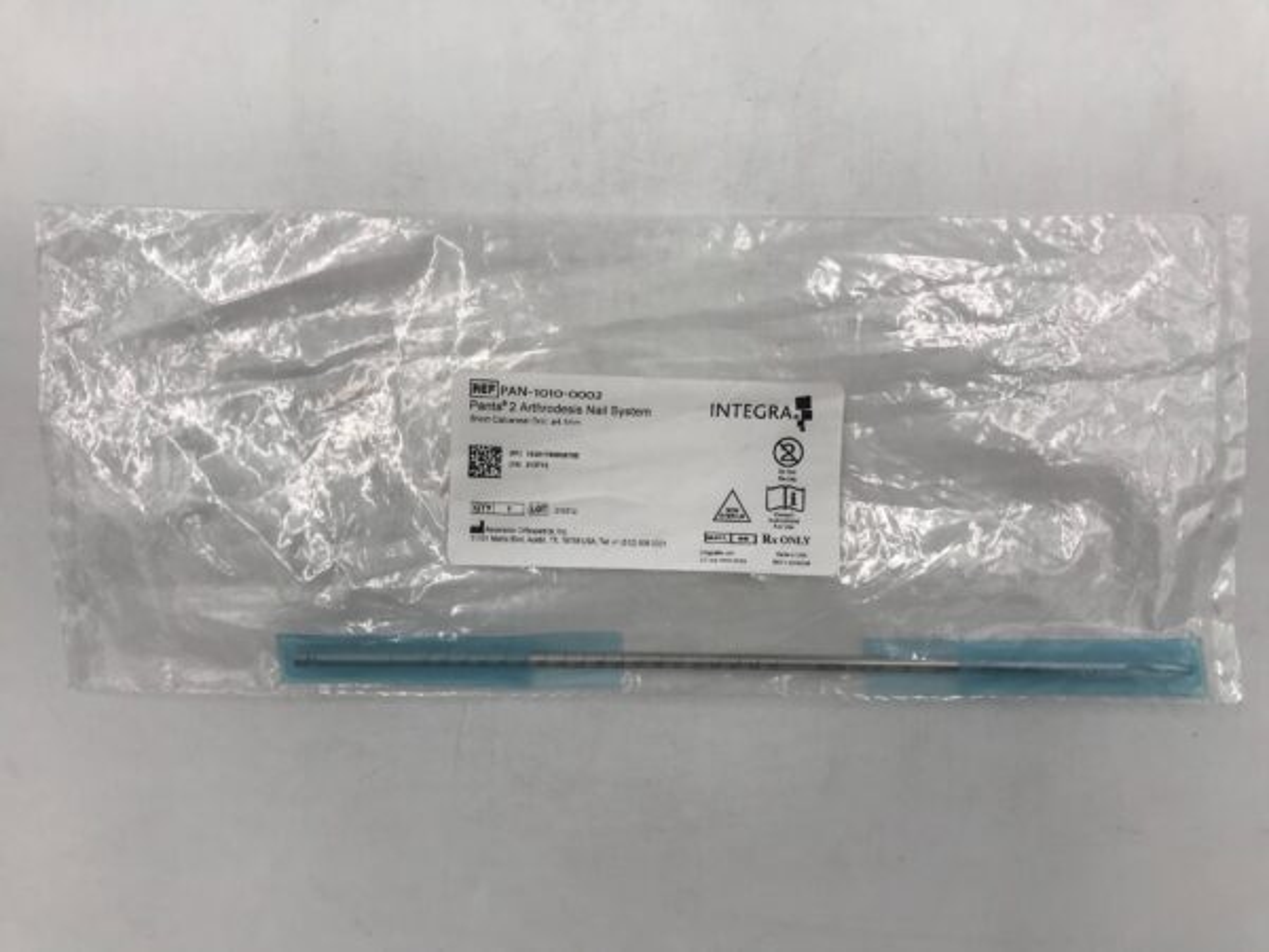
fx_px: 1026
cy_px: 476
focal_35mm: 28
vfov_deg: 49.7
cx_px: 634
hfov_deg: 63.4
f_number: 1.8
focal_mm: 3.99
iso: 25
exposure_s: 1/120
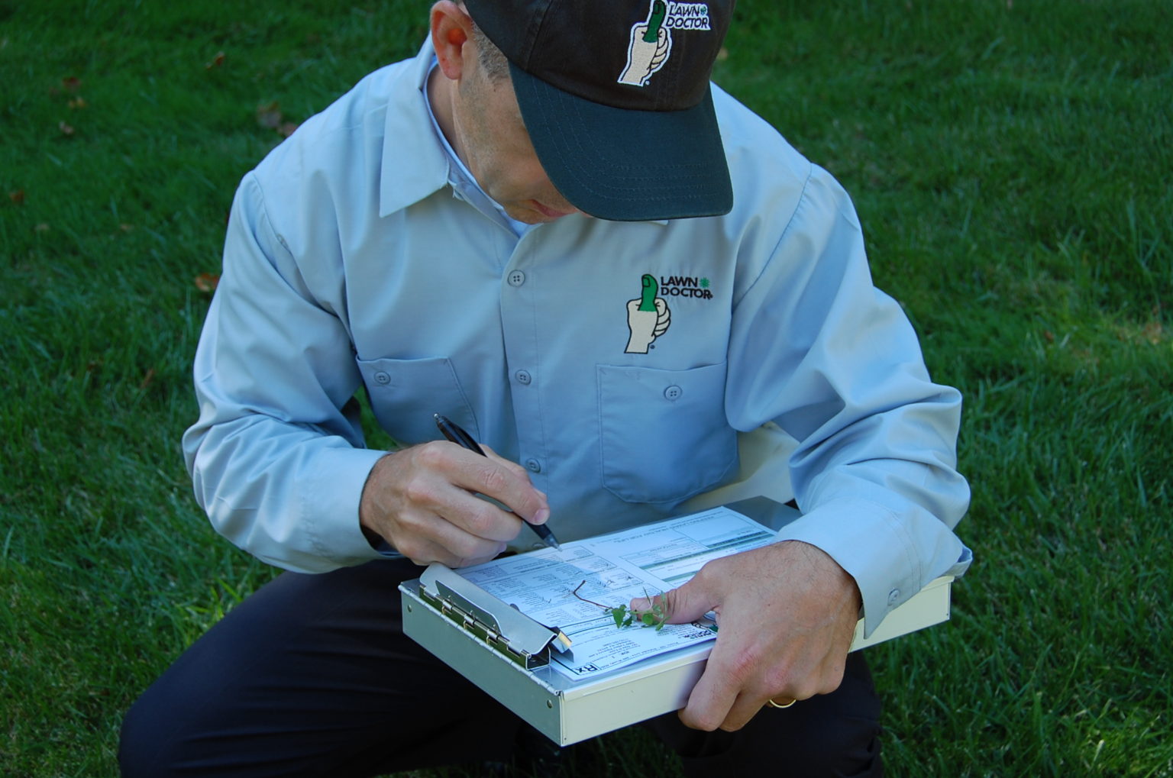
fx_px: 1562
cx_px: 586
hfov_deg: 41.2
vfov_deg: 28.0
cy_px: 389
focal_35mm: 48
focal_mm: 32
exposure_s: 1/125
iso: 220
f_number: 5.6
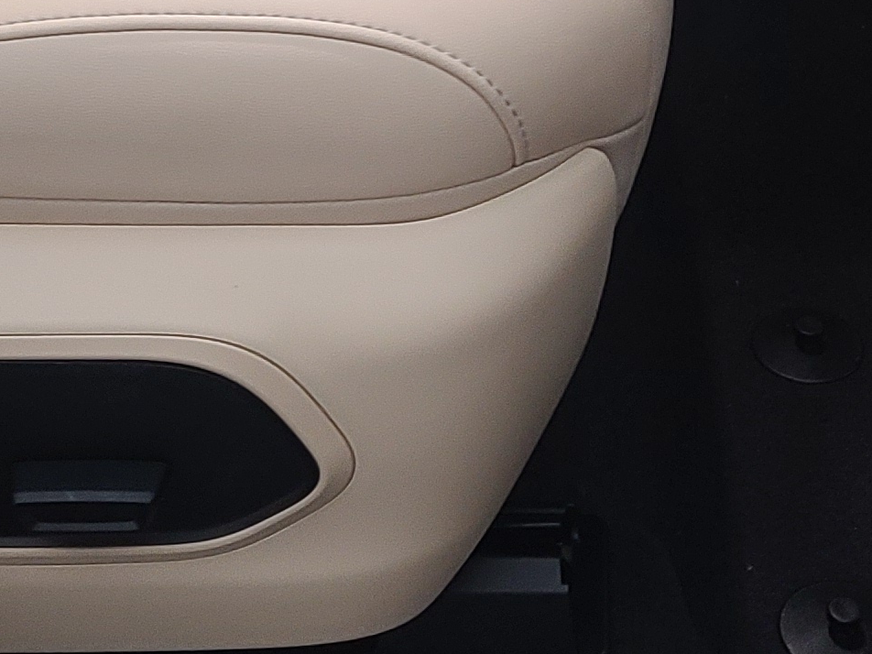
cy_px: -514
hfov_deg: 18.7
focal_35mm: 105
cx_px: 510
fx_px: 2645
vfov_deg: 12.8
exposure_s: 1/40
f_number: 1.8
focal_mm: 7
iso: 400
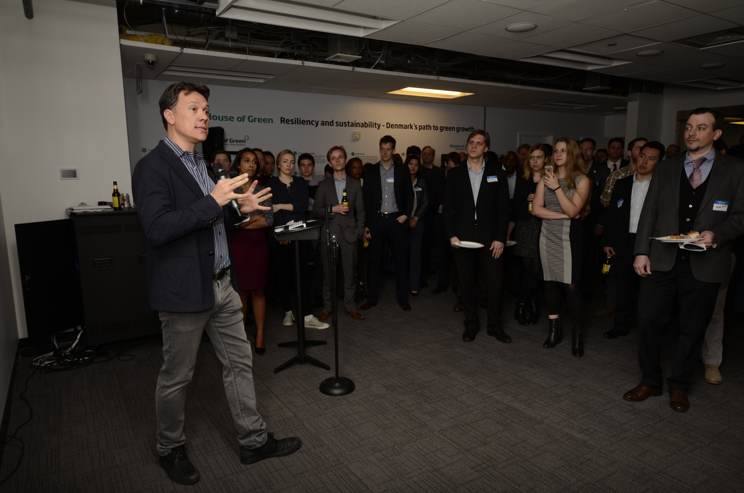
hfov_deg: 73.9
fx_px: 495
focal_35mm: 24
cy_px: 246
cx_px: 372
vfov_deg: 52.9
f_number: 4
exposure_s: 1/320
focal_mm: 16
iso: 250
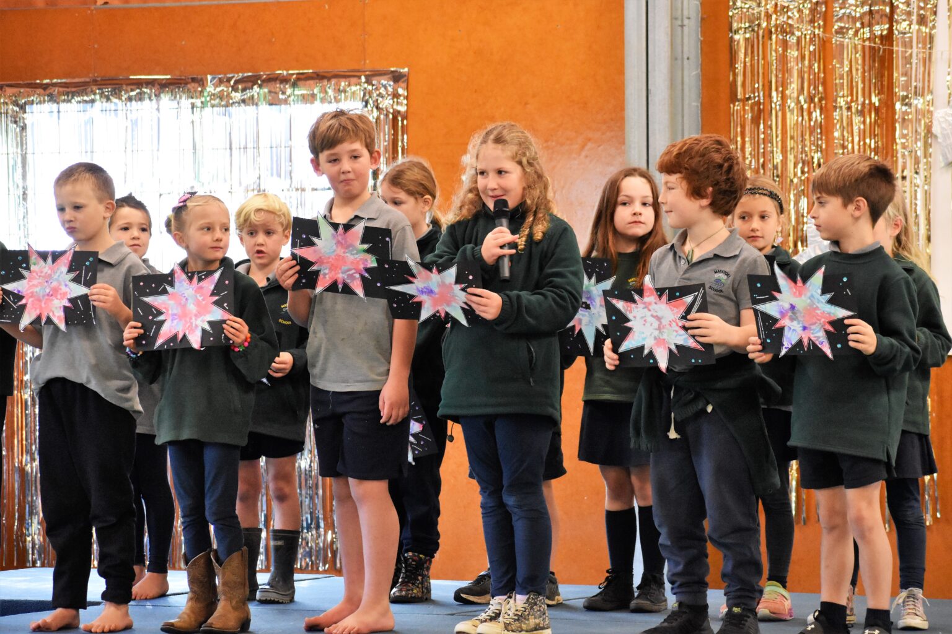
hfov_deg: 12.2
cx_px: 476
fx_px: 4442
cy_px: 317
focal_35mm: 168
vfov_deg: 8.2
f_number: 4.8
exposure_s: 1/125
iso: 4000
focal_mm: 112
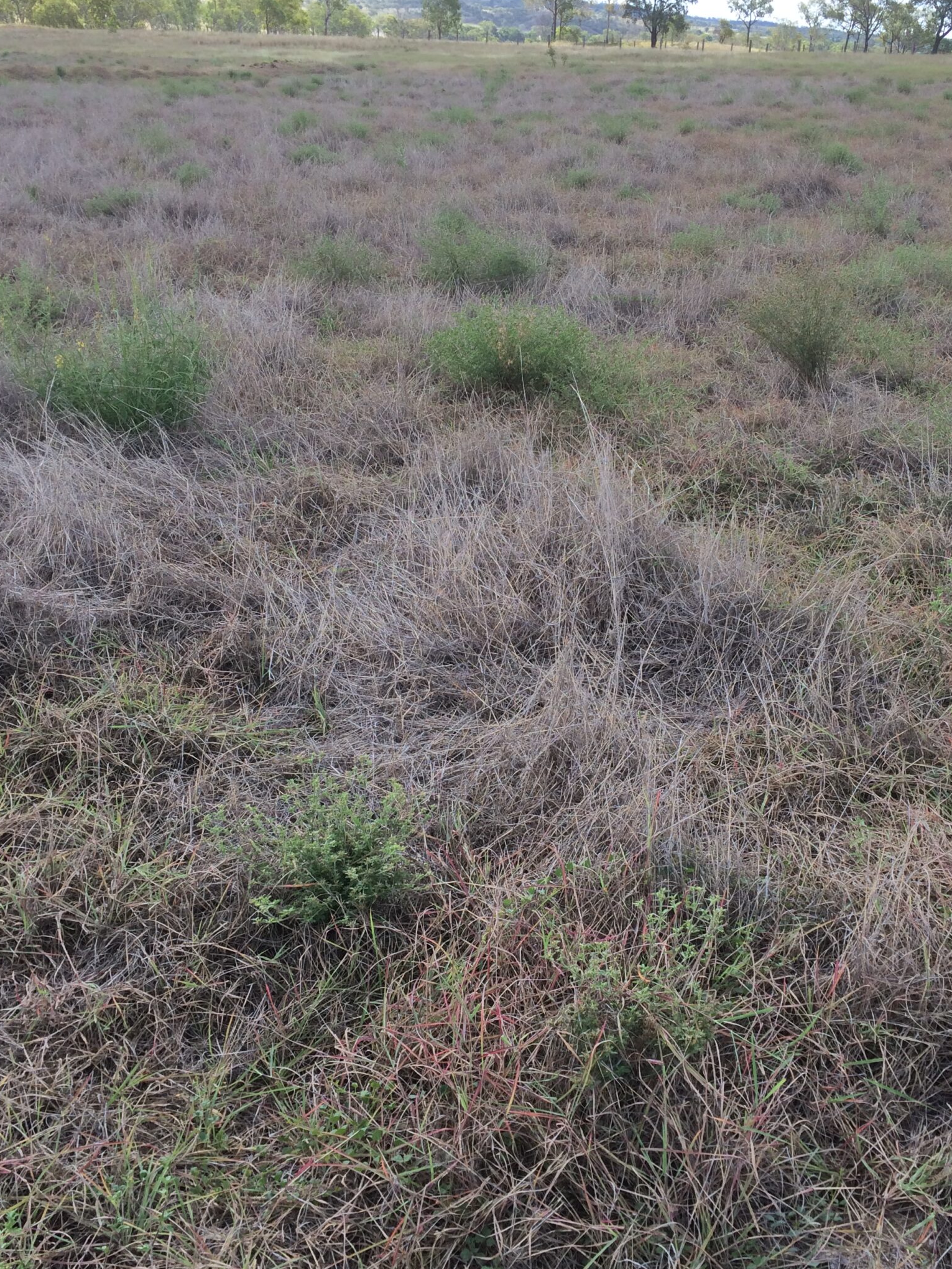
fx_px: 1320
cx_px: 525
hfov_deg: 39.6
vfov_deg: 51.3
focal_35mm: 36
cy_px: 627
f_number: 2.2
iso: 32
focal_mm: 4.15
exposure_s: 1/746
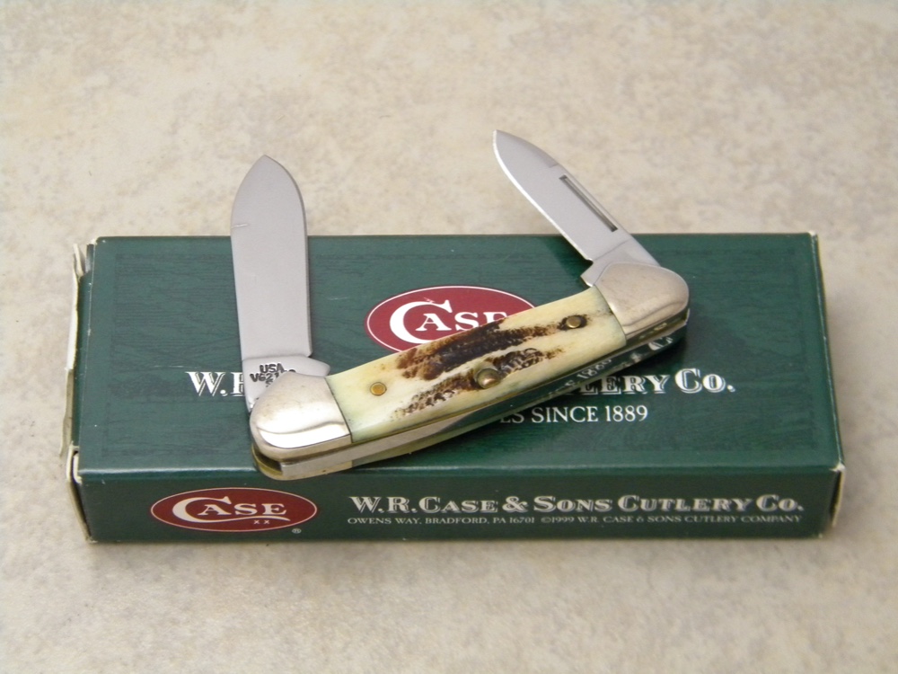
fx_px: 2153
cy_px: 337
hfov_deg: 23.6
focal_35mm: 83
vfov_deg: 17.8
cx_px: 449
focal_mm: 15.1
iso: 400
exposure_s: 1/27.5
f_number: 4.5
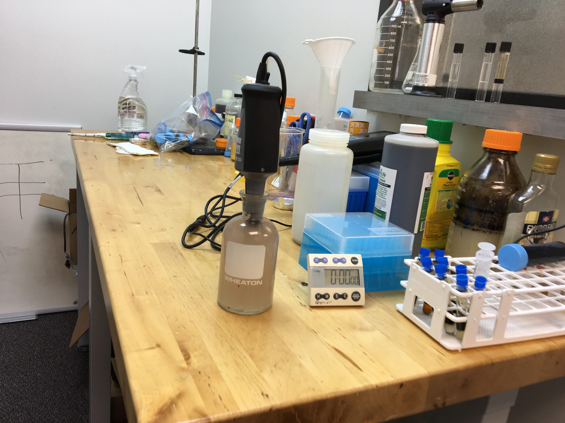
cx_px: 282
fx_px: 473
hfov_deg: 61.7
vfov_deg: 48.2
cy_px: 212
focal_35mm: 29
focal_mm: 4.15
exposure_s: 1/30
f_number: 2.2
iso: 25
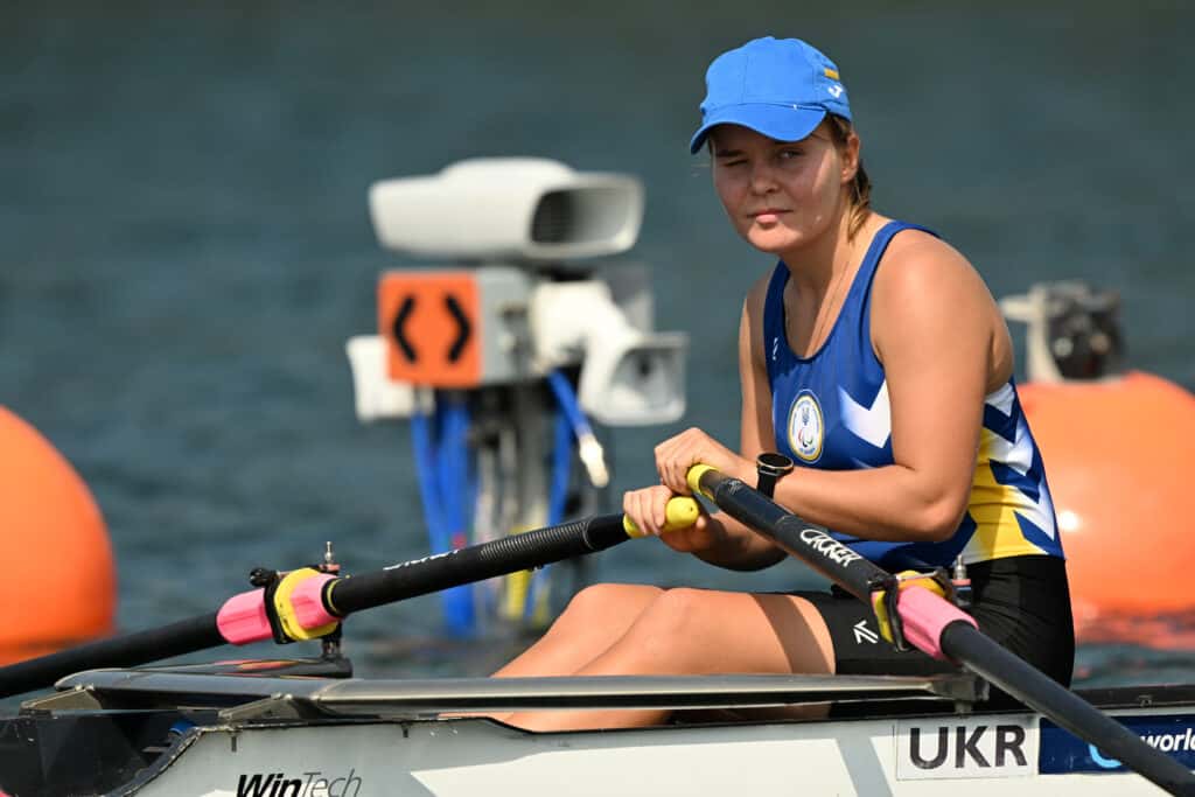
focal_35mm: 840
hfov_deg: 2.5
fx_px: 27885
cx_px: 598
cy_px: 398
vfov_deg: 1.6
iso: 500
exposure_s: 1/1600
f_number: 8
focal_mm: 840
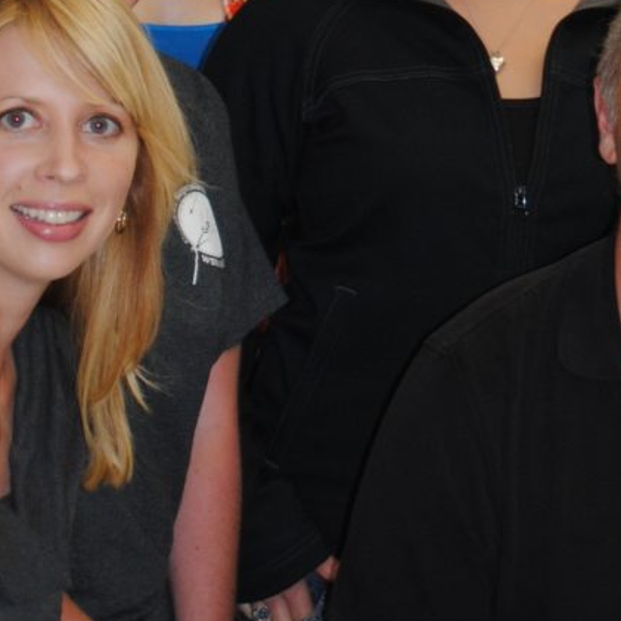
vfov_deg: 8.0
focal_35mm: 215
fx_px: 4364
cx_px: 659
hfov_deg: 8.1
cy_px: -316
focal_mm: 40
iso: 200
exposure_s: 1/60
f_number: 5.3
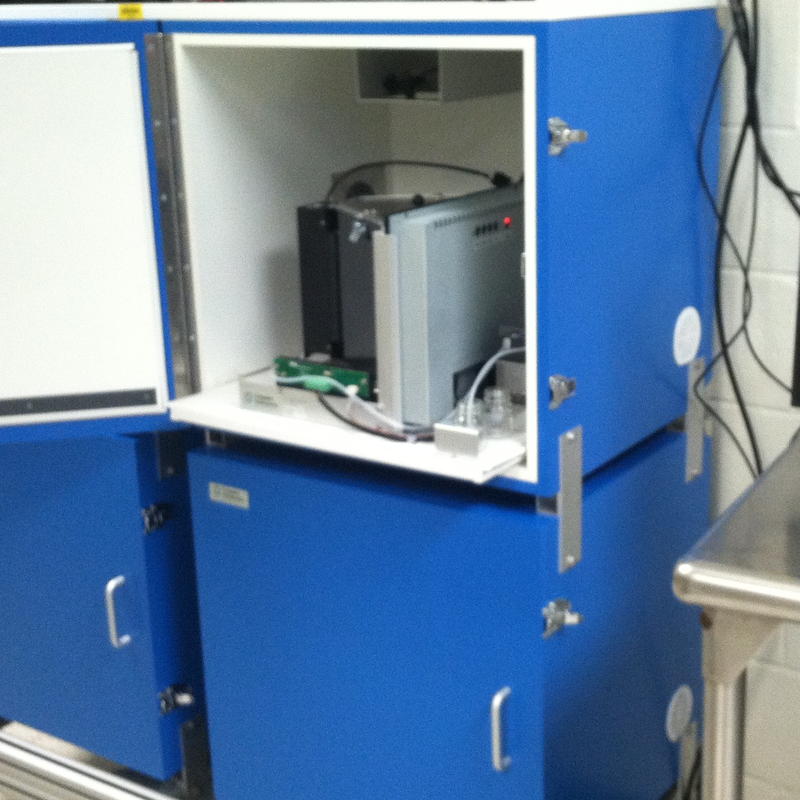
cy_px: 392
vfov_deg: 30.6
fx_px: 1464
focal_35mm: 56
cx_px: 464
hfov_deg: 30.5
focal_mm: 3.85
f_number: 2.8
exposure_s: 1/17
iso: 200
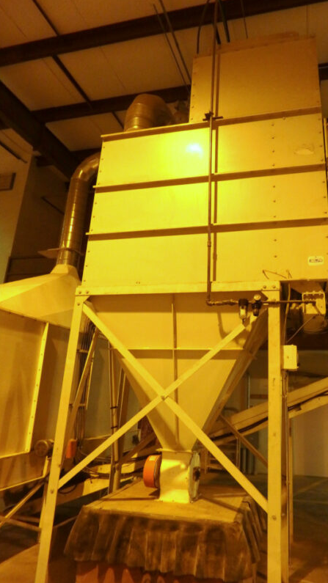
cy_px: 292
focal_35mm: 23
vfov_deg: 78.7
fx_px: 356
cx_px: 214
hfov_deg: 48.8
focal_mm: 3.7
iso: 320
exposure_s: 1/30
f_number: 3.5
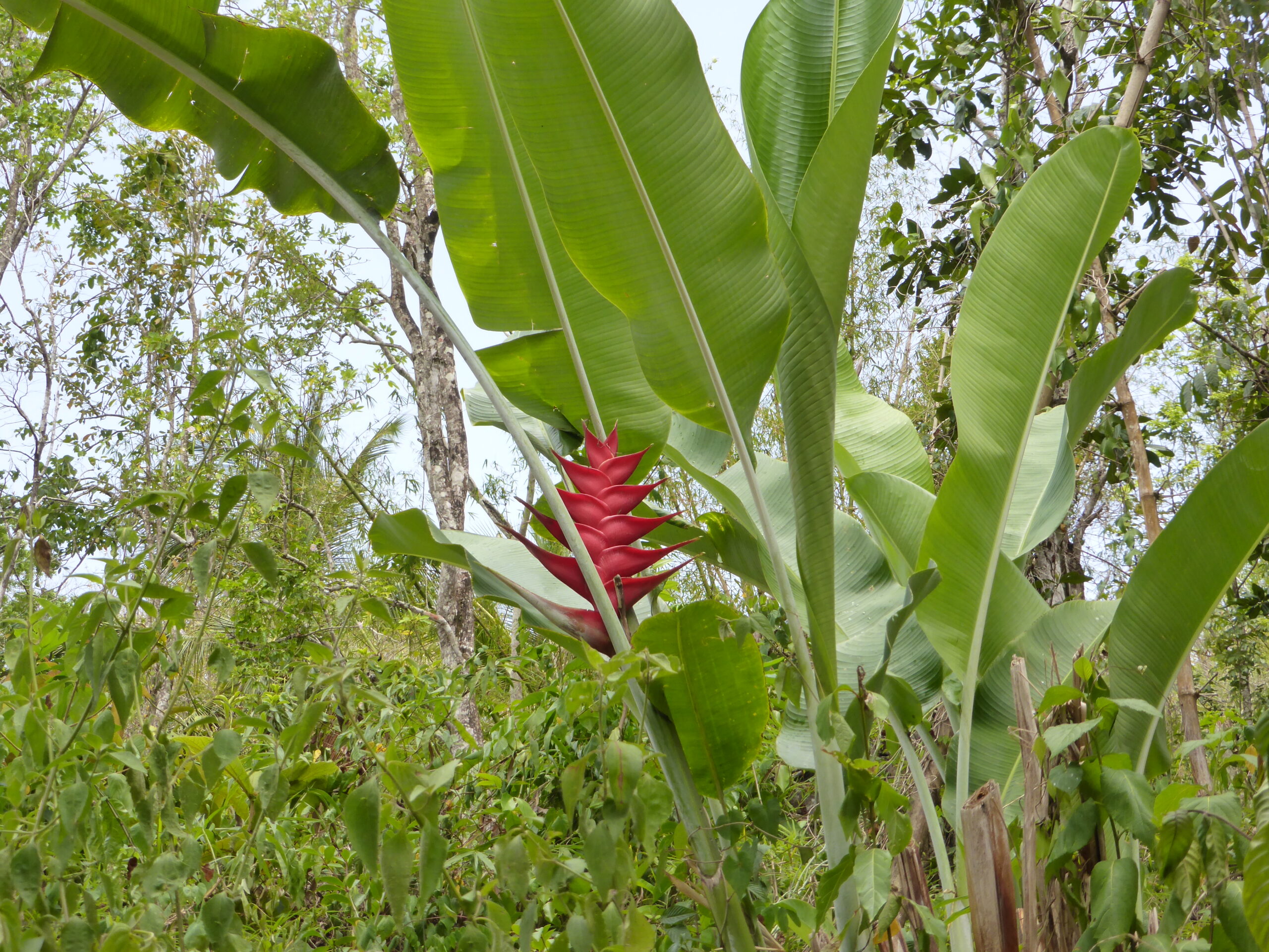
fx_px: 2529
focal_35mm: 69
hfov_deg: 28.2
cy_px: 476
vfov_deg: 21.3
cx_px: 634
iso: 160
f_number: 4.9
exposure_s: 1/200
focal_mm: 11.7
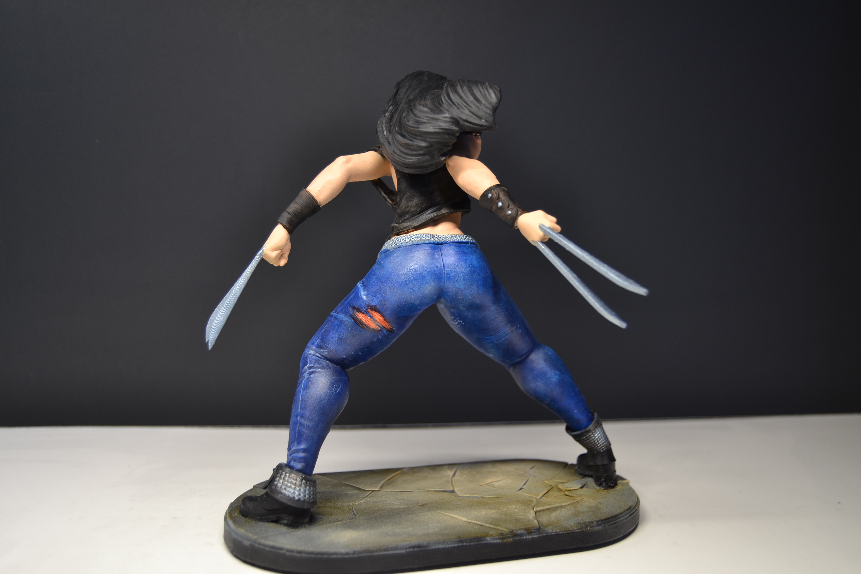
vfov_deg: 36.9
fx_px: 861
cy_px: 287
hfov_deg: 53.1
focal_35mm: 36
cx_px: 430
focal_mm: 24
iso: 100
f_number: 3.8
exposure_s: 1/6
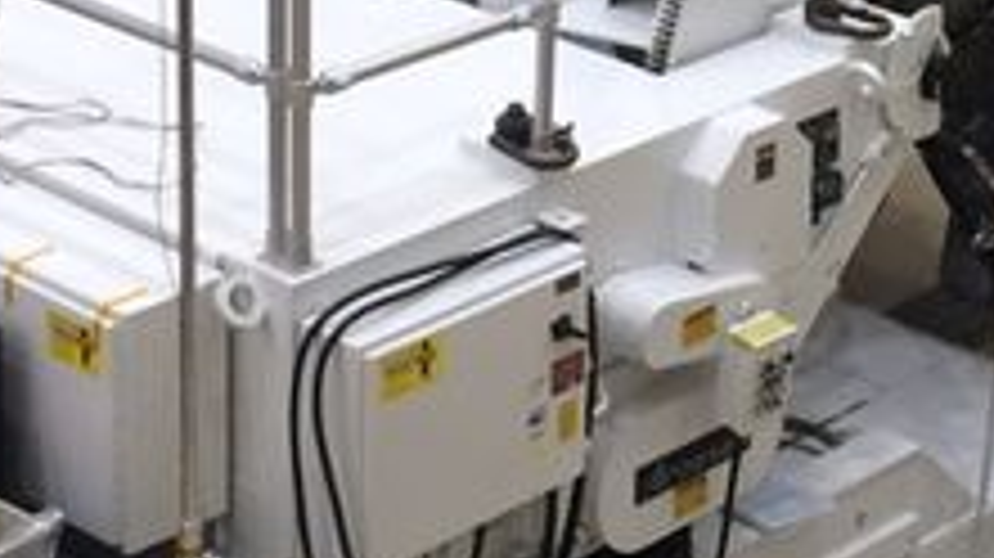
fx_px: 3661
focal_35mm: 139
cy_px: -508
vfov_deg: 8.3
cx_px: 819
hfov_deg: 15.3
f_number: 2.2
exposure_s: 1/40
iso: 40
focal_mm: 4.15
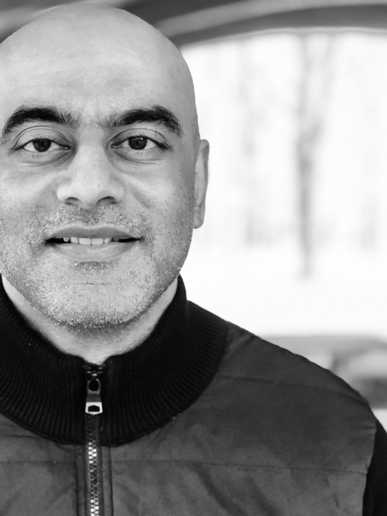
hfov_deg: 16.5
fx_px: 1326
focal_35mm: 89
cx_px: 92
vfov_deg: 21.9
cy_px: 340
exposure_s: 1/30
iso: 80
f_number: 2.8
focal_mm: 6.6
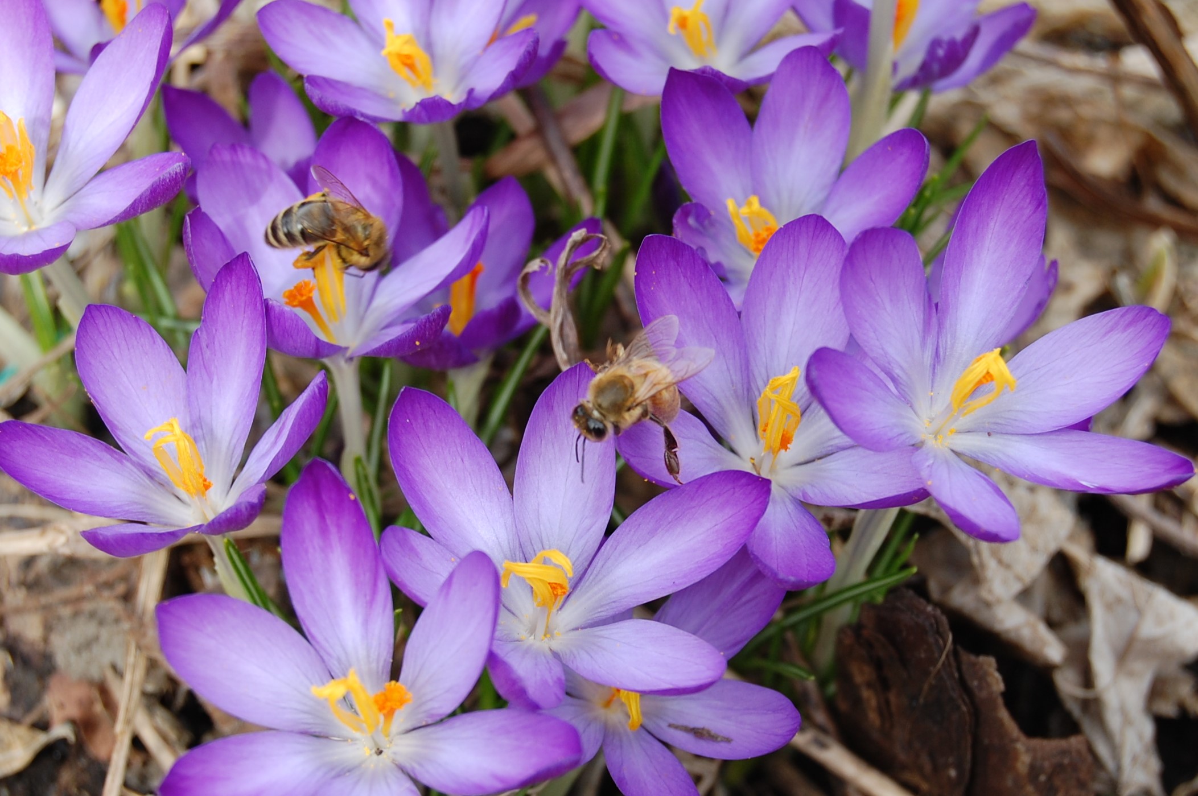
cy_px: 398
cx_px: 599
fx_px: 2743
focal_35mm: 82
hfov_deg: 24.6
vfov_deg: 16.5
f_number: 7.1
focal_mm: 55
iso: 200
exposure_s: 1/200
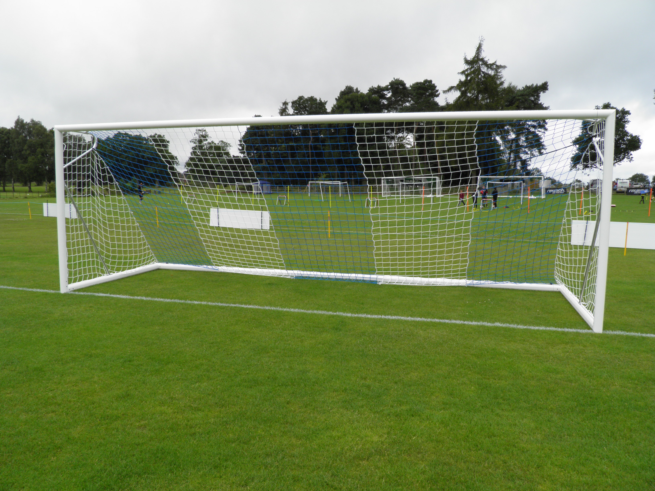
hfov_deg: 63.4
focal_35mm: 28
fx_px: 530
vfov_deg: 49.7
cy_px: 246
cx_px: 328
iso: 50
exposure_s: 1/125
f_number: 5.7
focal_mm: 4.9
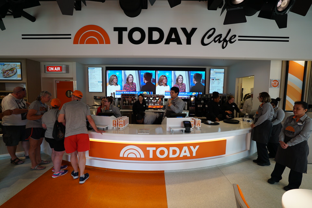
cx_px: 156
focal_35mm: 16
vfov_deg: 73.8
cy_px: 104
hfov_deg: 96.7
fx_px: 139
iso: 200
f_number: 4
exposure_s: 1/60
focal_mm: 16
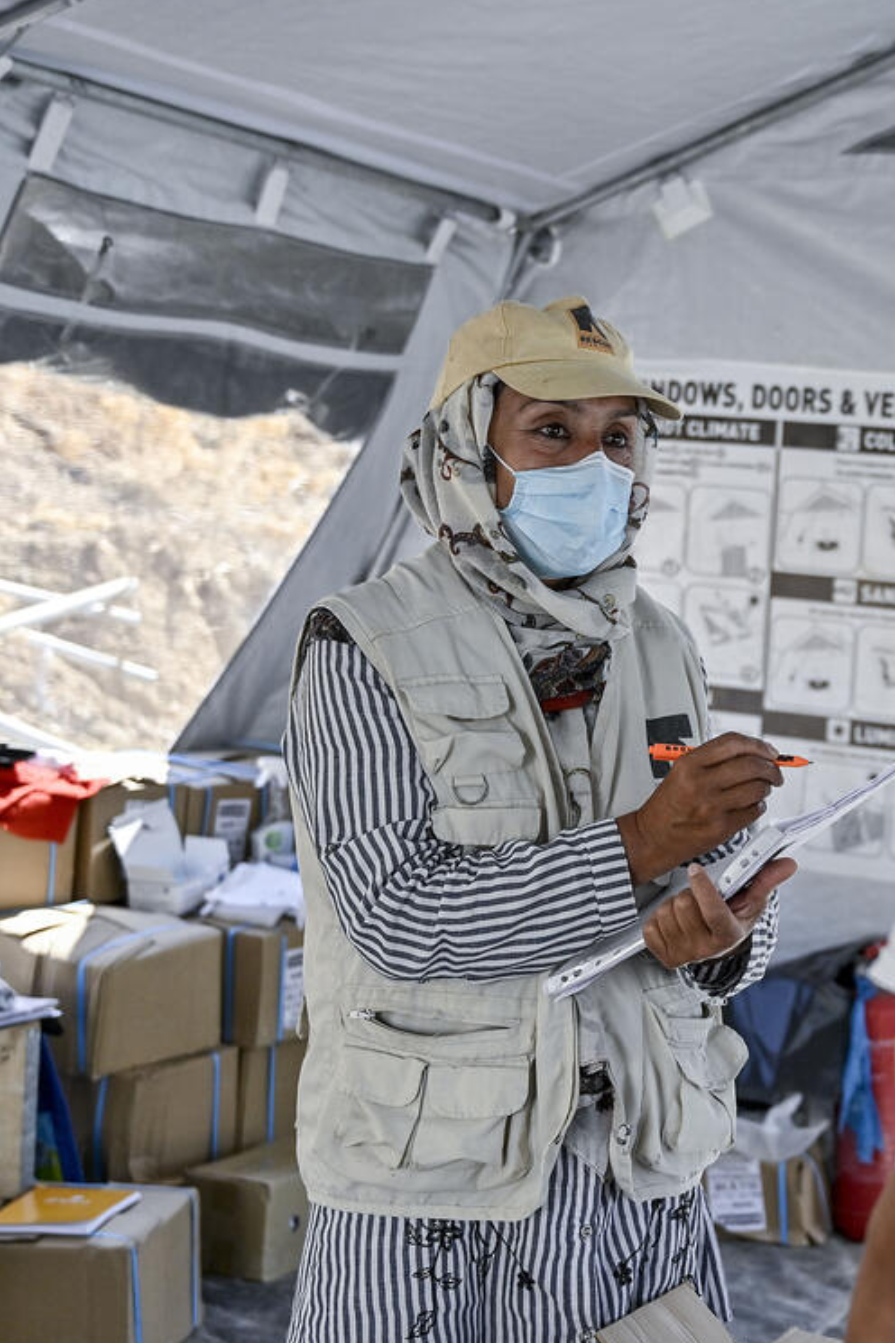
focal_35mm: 64
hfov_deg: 20.4
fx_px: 2386
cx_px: 937
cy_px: 674
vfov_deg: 31.4
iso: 400
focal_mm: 42
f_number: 4
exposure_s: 1/1000
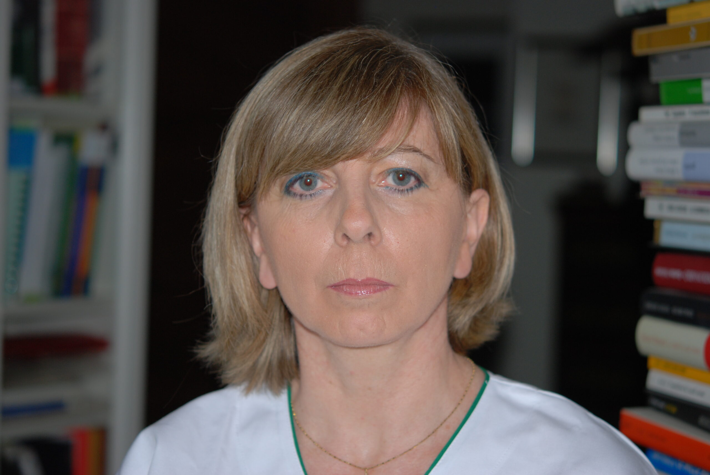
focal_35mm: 90
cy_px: 238
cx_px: 355
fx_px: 1777
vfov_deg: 15.2
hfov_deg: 22.6
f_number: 3
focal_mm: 60
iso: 200
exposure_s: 1/60
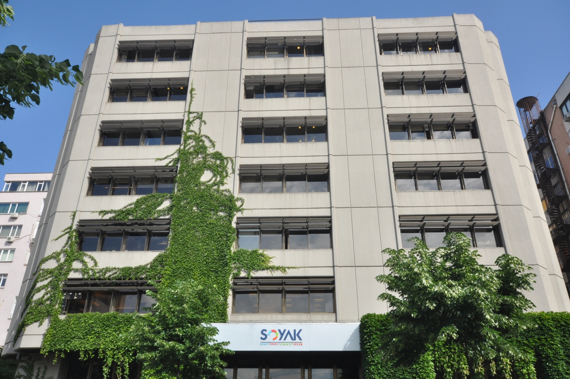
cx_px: 285
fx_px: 474
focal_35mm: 30
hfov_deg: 62.0
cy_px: 190
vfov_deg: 43.5
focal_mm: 20
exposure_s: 1/125
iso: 500
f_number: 20
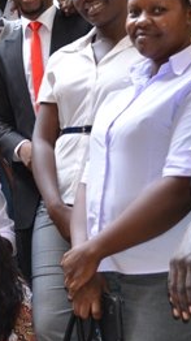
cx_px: -103
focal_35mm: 92
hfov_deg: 12.4
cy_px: 152
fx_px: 830
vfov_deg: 23.2
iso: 400
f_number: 3.8
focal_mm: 24
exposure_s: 1/60
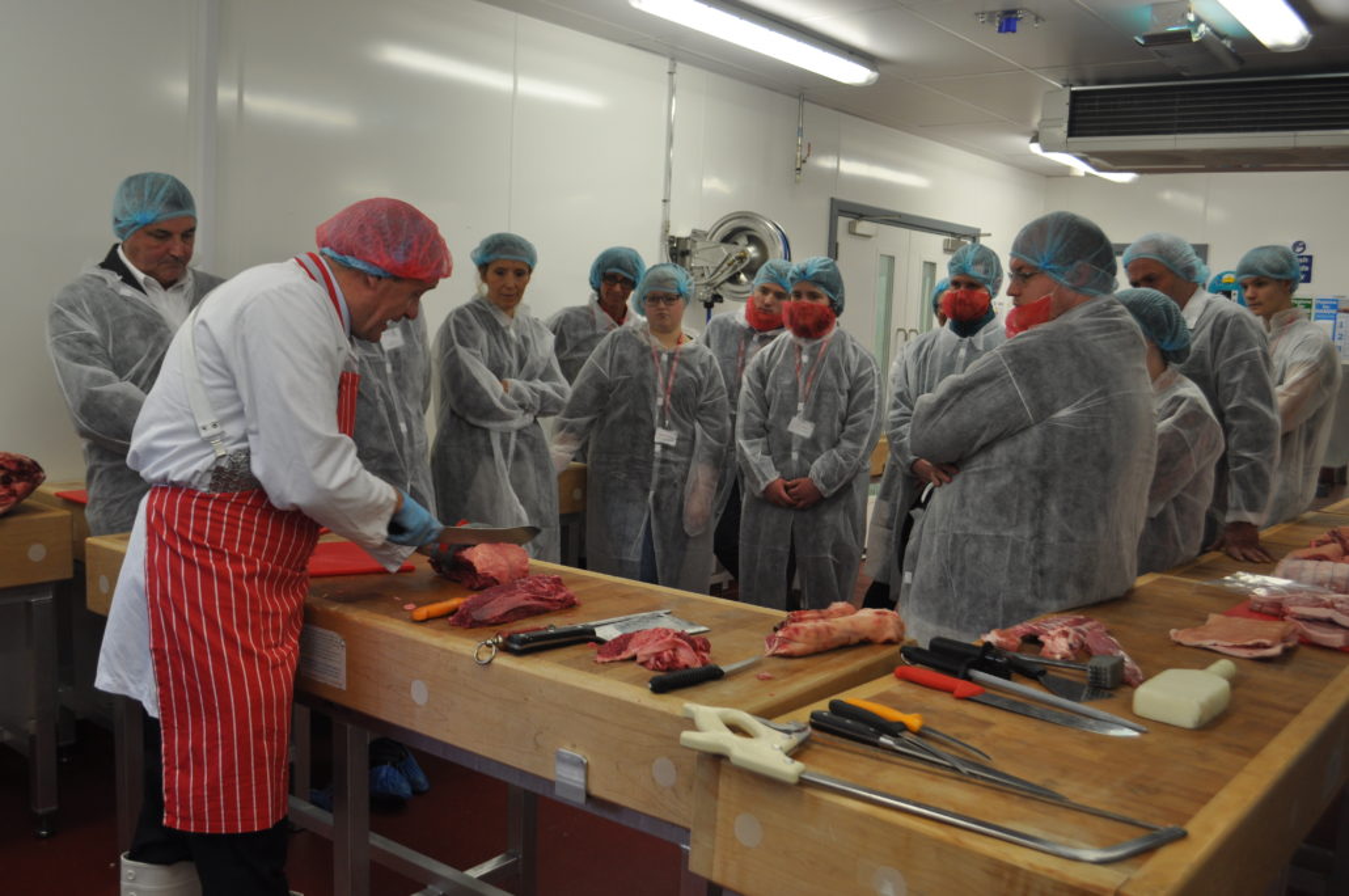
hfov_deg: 57.3
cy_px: 448
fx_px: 1235
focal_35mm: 33
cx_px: 674
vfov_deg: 39.9
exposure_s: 1/80
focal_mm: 22
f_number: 4.5
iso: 400
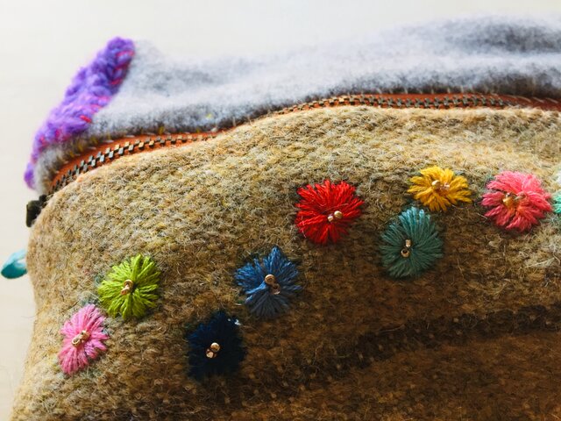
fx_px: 470
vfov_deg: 48.2
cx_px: 280
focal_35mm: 29
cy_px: 210
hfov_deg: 61.7
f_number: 2.2
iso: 50
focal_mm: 4.15
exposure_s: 1/33
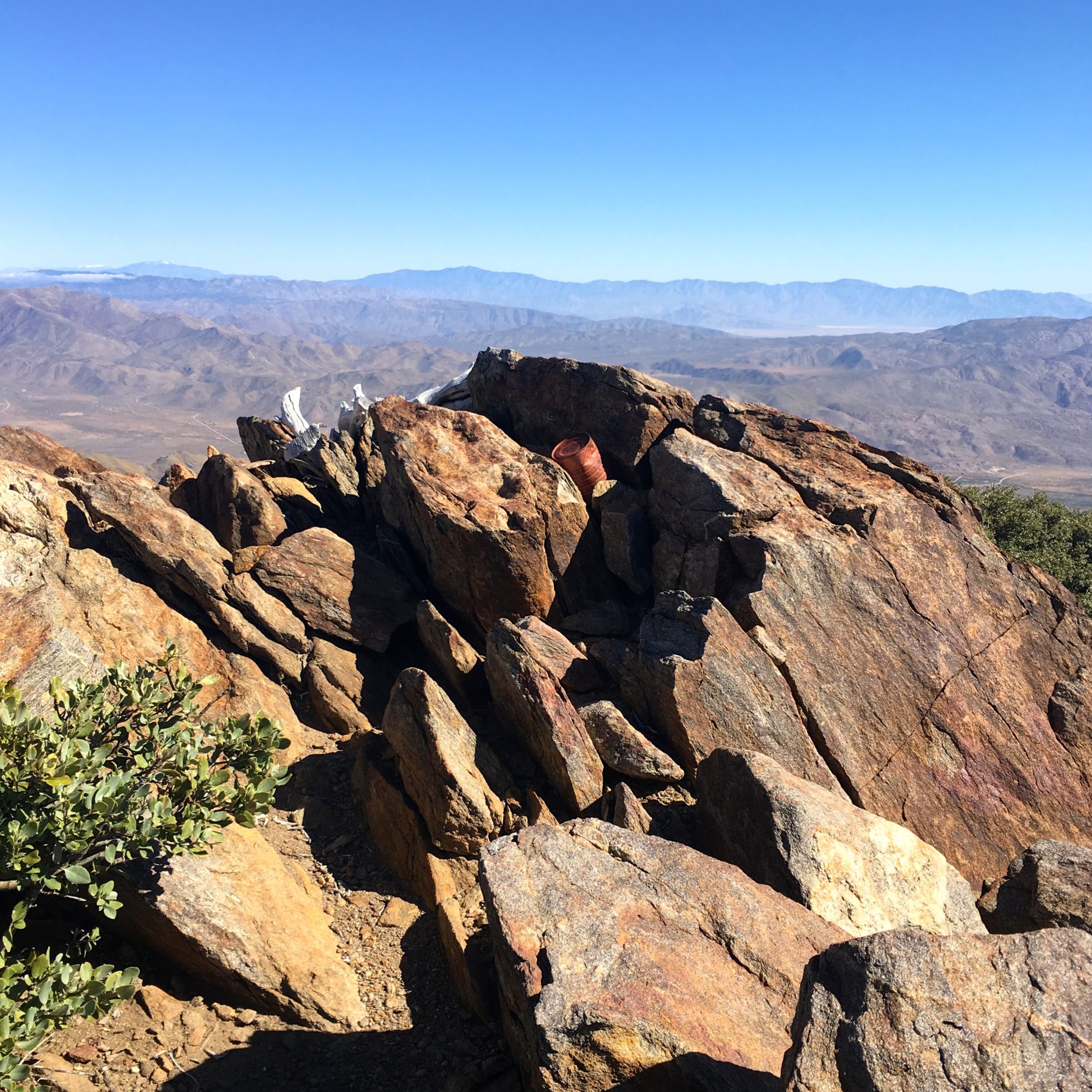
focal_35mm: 35
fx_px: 1249
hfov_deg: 47.2
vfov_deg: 47.2
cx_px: 552
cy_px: 585
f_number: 2.2
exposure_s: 1/1451
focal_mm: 4.15
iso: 25
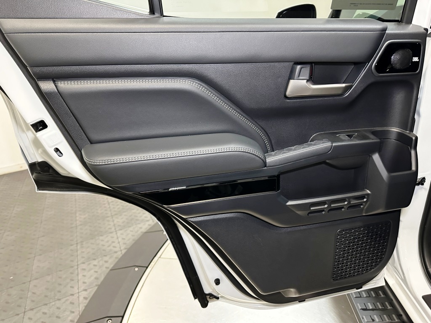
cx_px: 216
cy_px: 162
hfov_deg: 71.6
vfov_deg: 56.8
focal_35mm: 24
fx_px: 299
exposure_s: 1/40
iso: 800
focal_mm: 6.86
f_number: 1.78
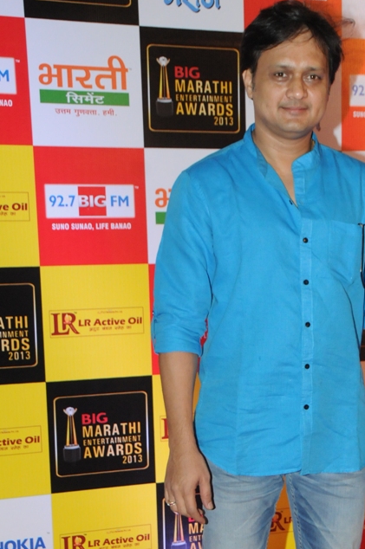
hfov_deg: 14.6
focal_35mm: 93
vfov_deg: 21.7
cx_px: 295
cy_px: 429
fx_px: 1418
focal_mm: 34
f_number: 6.3
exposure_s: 1/200
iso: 1250
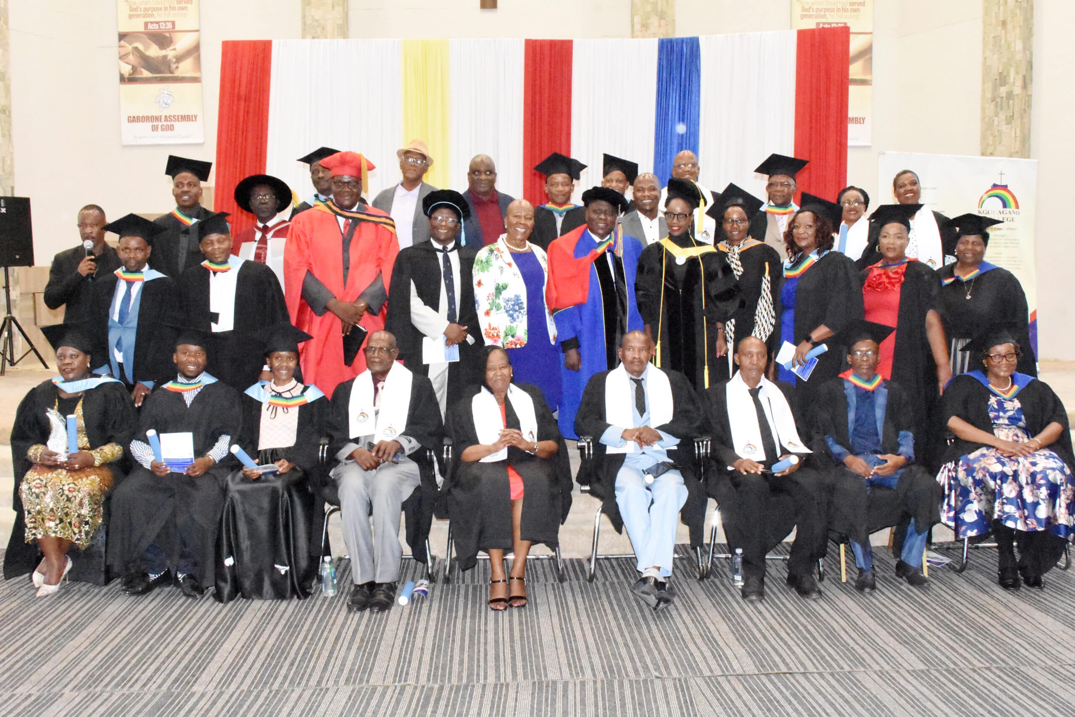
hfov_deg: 53.1
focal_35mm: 36
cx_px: 538
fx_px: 1075
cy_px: 358
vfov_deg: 36.9
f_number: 11
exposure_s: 1/80
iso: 20000
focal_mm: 24
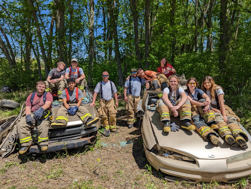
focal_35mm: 24
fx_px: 174
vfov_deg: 56.9
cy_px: 94
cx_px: 126
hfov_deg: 71.5
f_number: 1.85
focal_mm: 6.81
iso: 40
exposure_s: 1/2571
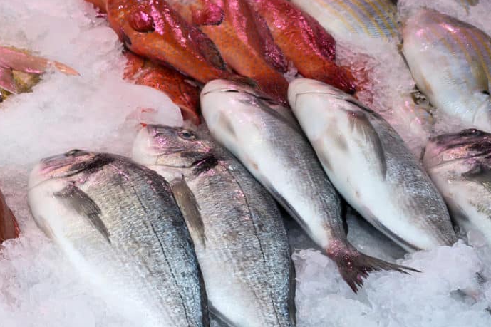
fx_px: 982
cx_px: -76
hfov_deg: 25.6
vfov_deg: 18.8
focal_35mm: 72
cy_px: 242
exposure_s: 1/200
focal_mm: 20.8
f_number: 8
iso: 400
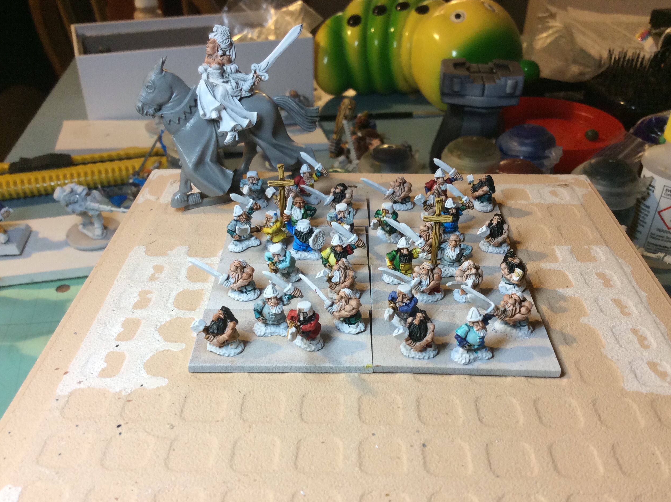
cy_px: 252
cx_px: 339
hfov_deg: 55.4
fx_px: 639
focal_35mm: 33
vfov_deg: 42.8
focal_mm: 3.3
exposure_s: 1/25
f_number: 2.4
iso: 80
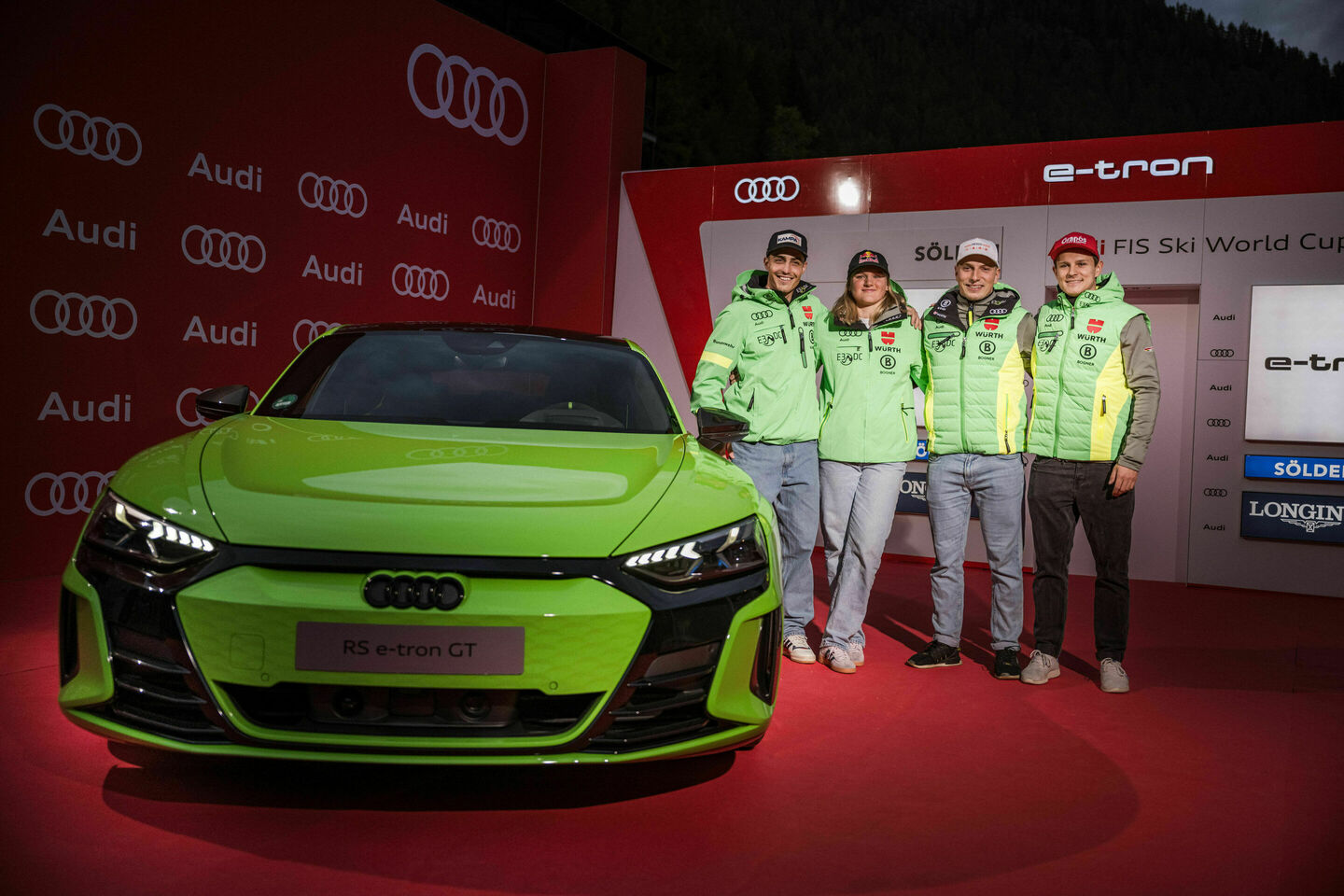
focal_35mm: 34
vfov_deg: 39.4
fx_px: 1251
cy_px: 448
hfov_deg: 56.5
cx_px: 672
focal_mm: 33.5
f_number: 2.8
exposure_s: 1/1000
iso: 640
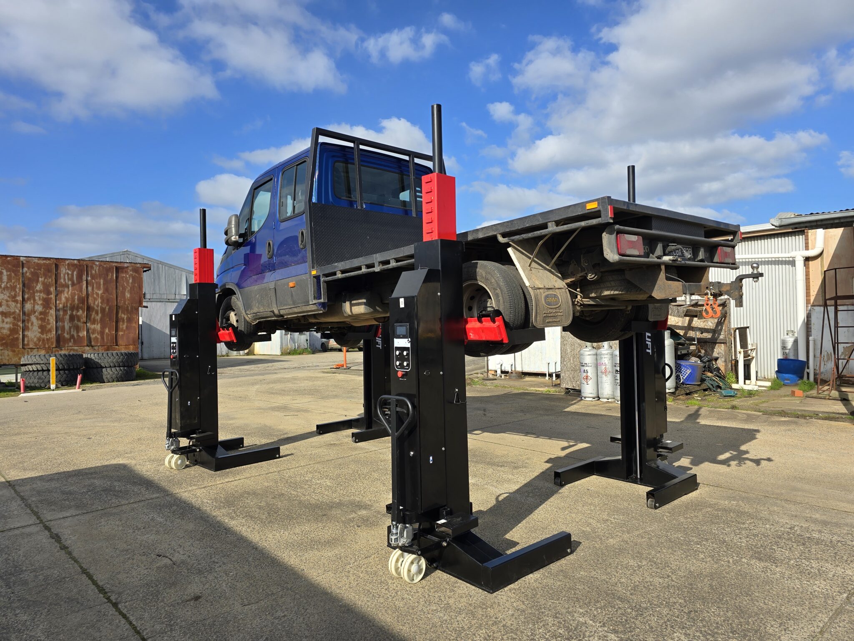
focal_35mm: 23
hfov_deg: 73.9
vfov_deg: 58.9
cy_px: 320
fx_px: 567
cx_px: 427
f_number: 1.7
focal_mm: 6.3
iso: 12
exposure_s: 1/767
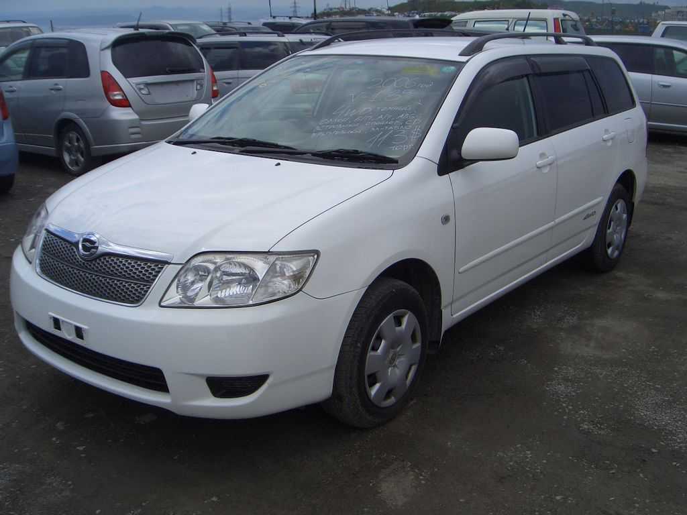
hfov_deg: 47.9
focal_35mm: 39
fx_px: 774
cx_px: 344
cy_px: 258
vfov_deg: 36.8
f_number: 4.8
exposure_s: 1/800
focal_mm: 8
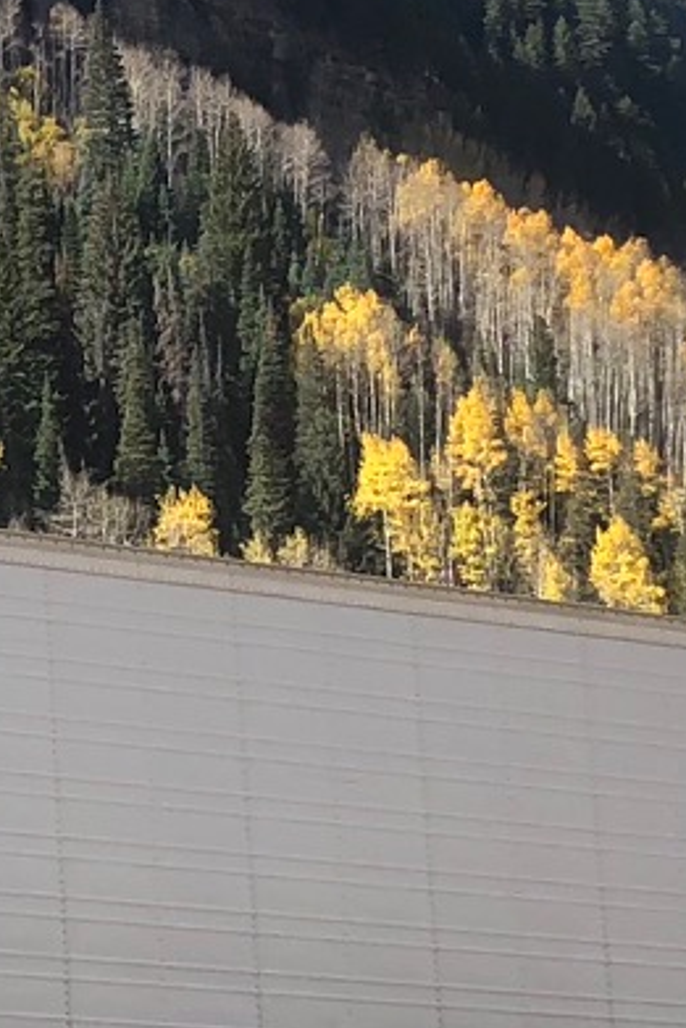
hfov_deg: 8.7
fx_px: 4283
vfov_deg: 13.7
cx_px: -626
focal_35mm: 150
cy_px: 557
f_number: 1.8
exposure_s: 1/889
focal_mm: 3.99
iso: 20
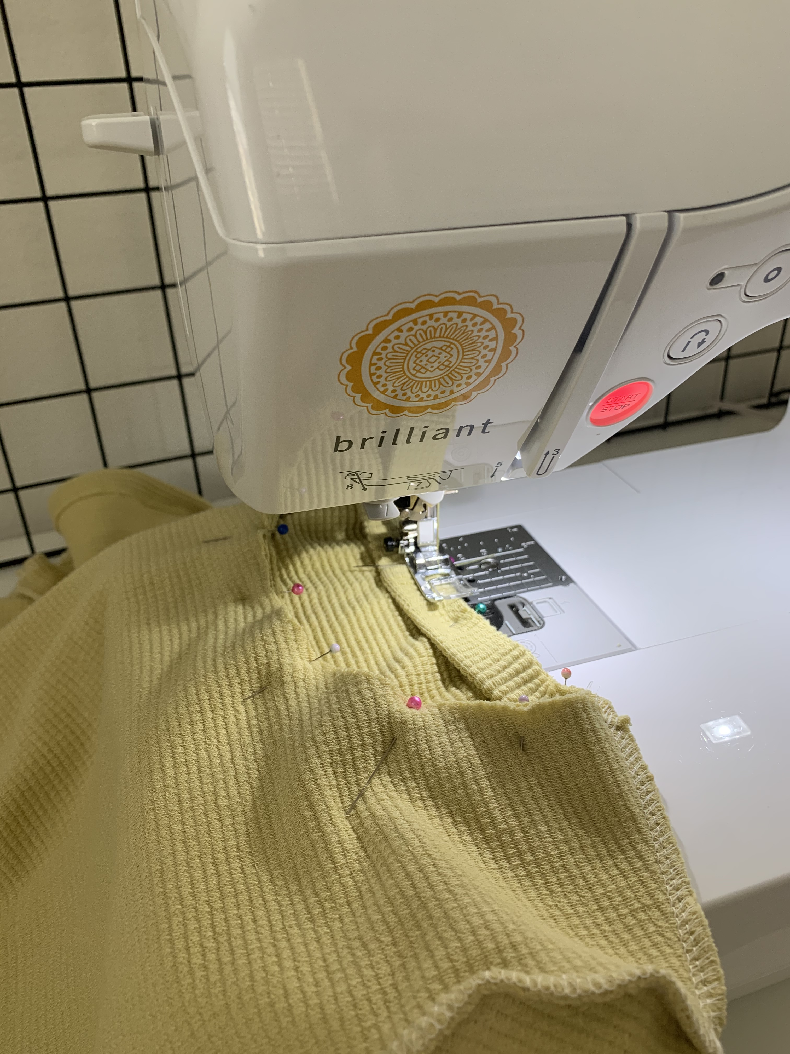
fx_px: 791
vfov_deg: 67.3
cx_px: 395
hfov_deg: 53.1
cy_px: 527
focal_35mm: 26
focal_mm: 4.25
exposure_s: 1/60
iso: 50
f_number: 1.8
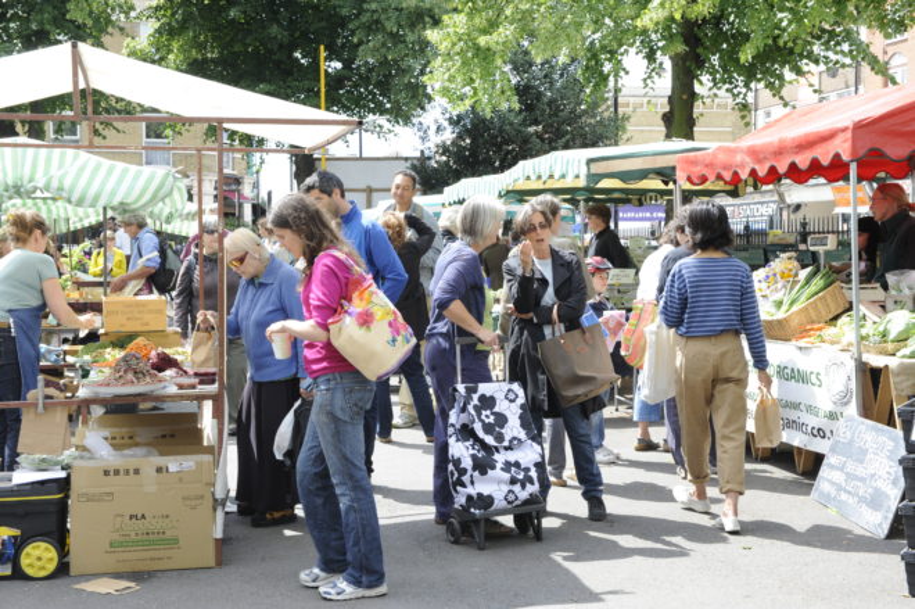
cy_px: 304
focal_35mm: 52
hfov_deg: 38.2
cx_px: 458
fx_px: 1321
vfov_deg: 26.0
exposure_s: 1/160
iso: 640
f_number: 13
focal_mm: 52
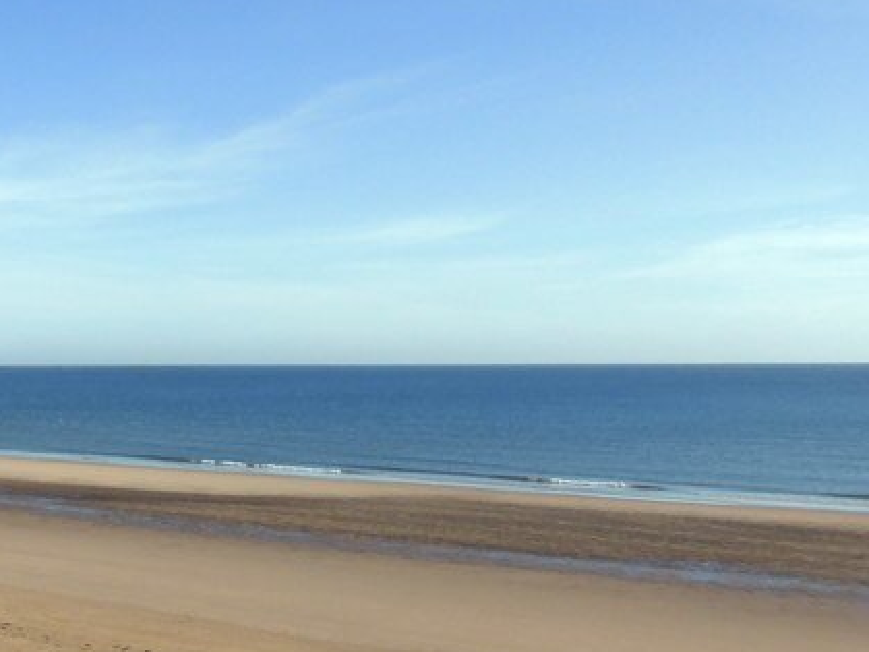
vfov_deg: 23.6
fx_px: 1531
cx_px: -87
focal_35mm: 61
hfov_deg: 28.7
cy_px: 542
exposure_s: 1/1300
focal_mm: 4.3
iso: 100
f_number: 3.3
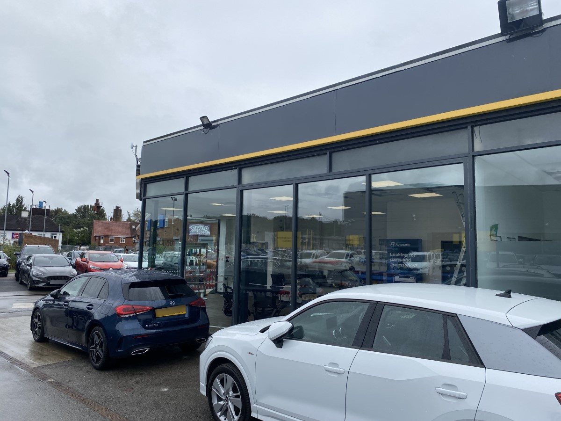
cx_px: 280
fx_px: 421
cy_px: 210
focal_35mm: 26
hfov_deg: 67.3
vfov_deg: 53.1
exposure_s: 1/2817
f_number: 1.8
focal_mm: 4.25
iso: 32
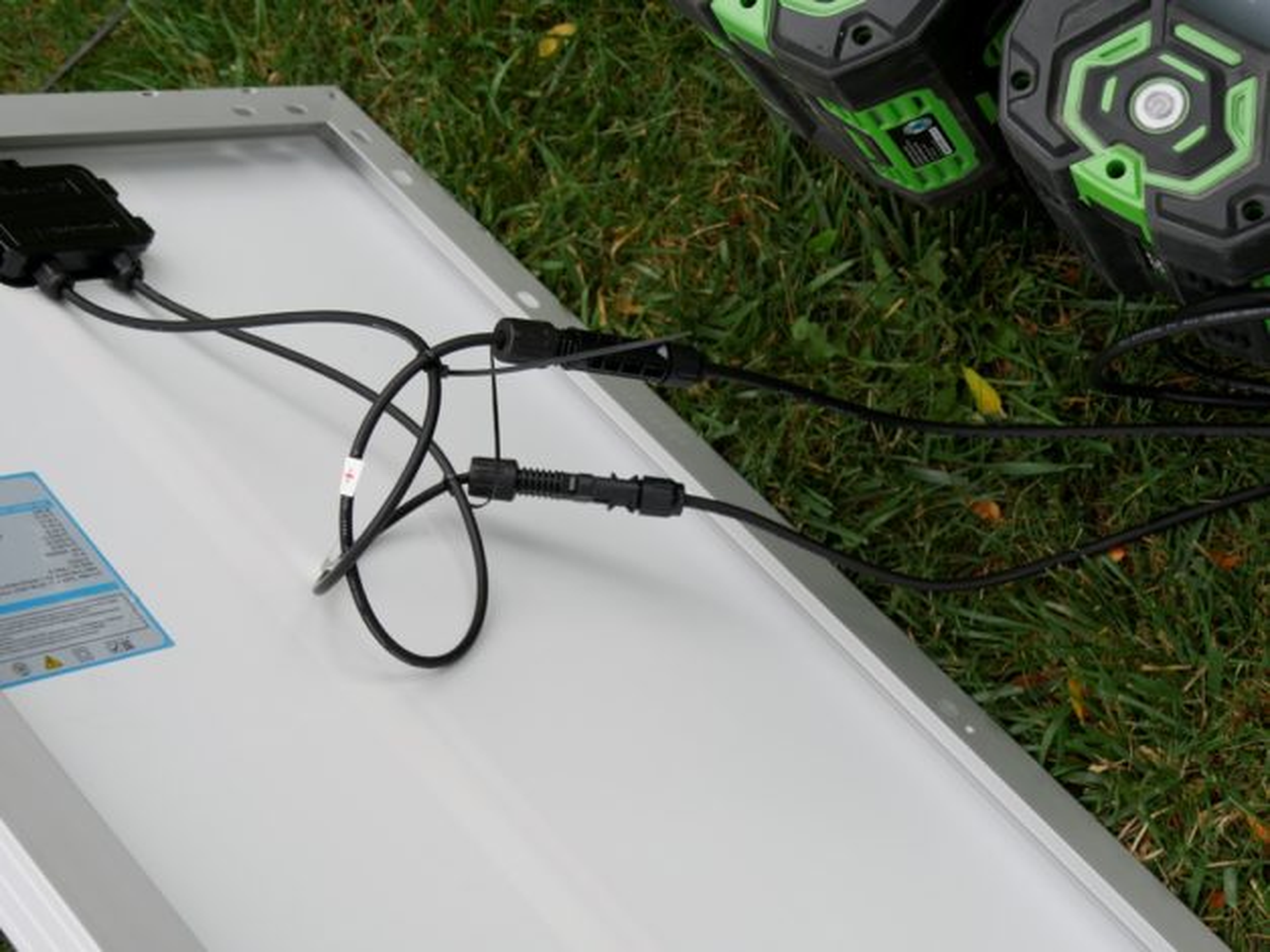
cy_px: 476
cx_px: 635
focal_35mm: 60
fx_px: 2201
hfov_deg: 32.2
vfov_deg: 24.4
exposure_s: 1/160
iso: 200
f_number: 5
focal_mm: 30
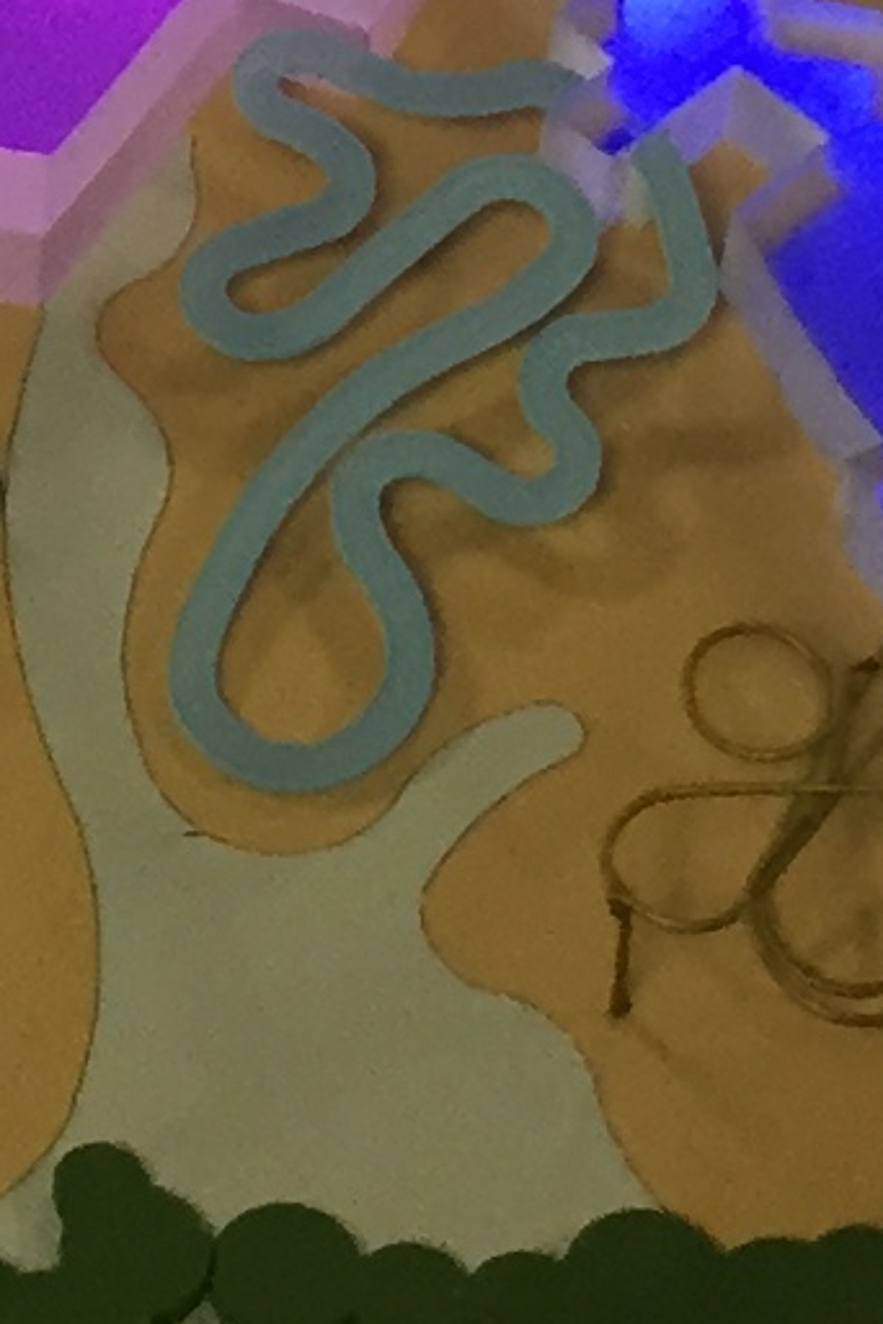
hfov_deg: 7.0
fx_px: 7063
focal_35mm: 192
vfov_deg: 10.4
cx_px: -524
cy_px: -508
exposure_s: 1/30
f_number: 2.2
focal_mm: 4.15
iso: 50
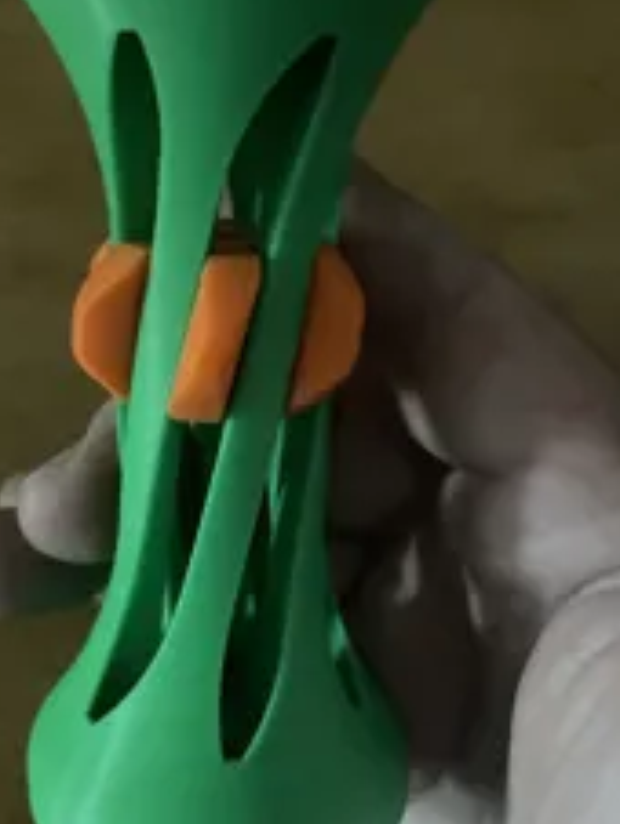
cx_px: 255
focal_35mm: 46
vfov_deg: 41.2
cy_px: 419
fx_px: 1096
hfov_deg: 31.5
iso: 1000
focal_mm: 4.2
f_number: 1.6
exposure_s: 1/30
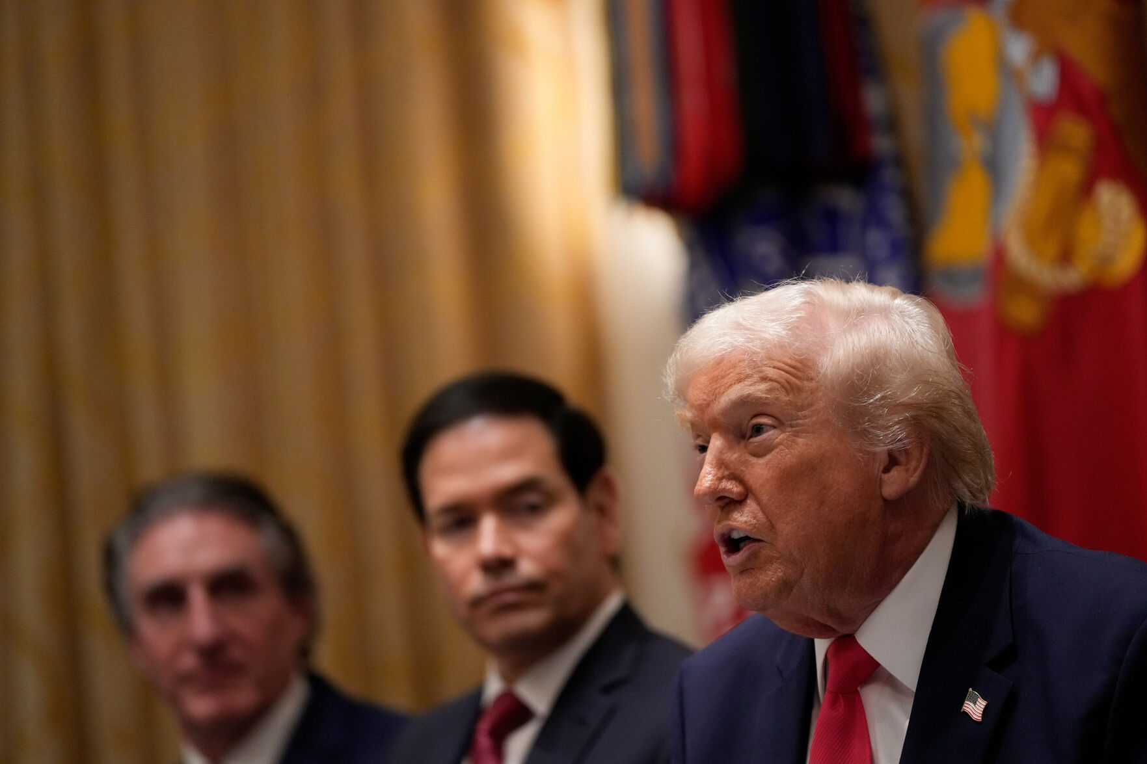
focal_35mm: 200
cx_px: 574
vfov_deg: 6.9
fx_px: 6371
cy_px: 382
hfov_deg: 10.3
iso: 4000
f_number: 2.8
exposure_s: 1/500
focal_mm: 200
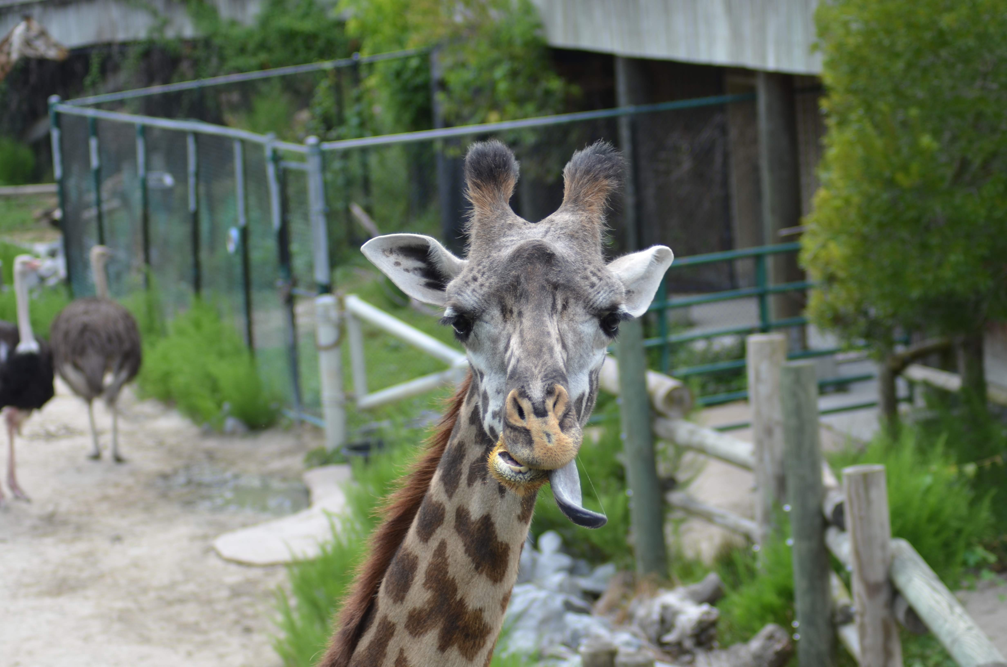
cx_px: 504
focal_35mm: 105
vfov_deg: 13.0
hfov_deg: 19.5
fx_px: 2931
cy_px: 334
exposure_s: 1/250
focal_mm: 70
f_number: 4
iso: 100
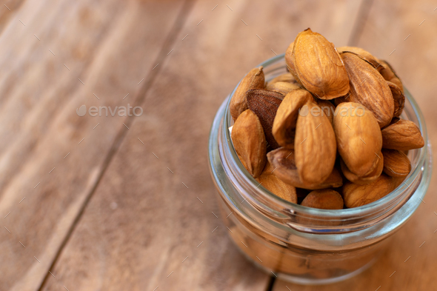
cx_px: 218
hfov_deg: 37.9
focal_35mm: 52
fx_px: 637
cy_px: 146
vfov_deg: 25.7
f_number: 4
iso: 100
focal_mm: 35
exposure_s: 1/60
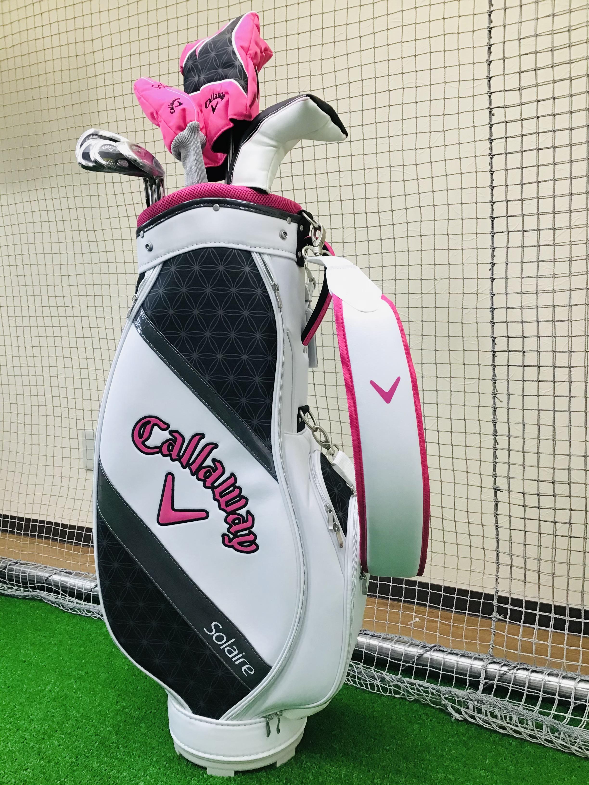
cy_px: 392
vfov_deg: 58.4
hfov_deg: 45.4
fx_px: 703
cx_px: 294
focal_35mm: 31
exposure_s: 1/30
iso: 32
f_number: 2.4
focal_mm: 3.3
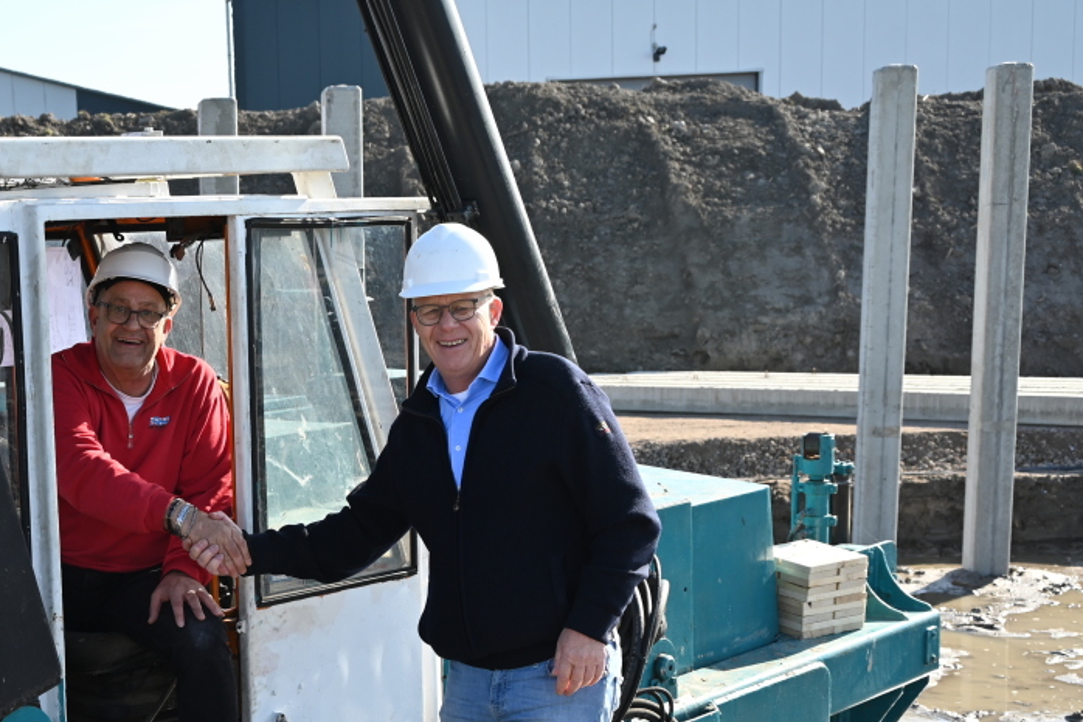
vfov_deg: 20.3
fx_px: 1985
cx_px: 251
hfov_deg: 30.0
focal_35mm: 66
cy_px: 604
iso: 140
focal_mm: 36
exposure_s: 1/250
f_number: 5.6
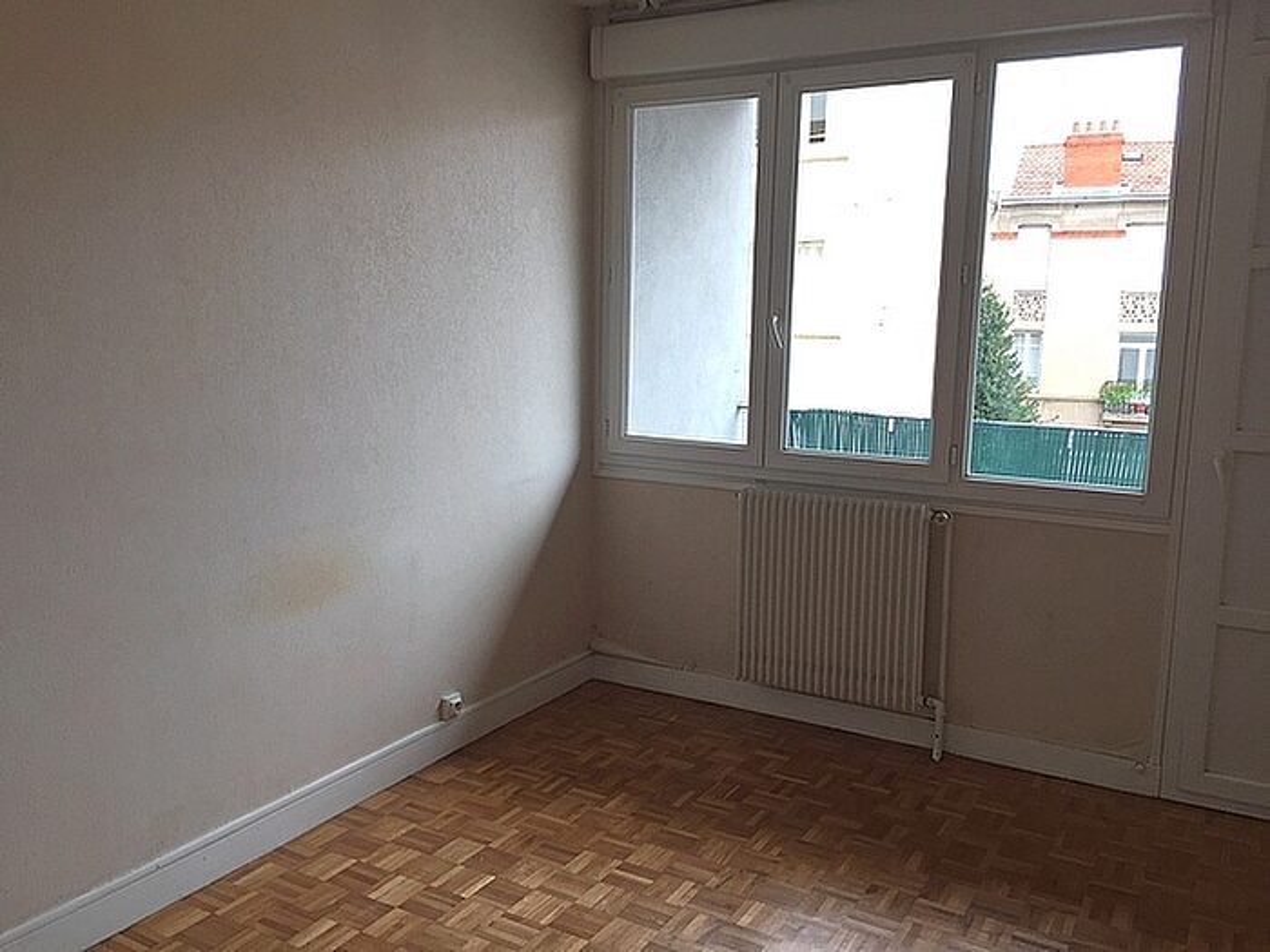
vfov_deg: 48.2
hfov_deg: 61.7
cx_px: 635
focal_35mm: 29
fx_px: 1064
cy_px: 476
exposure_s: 1/120
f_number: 2.2
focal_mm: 4.15
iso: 32
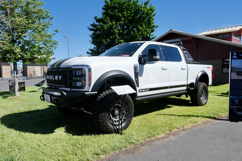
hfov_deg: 76.1
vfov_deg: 55.1
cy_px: 80
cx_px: 121
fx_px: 155
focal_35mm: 23
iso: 400
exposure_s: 1/950
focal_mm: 15.6
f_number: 5.6
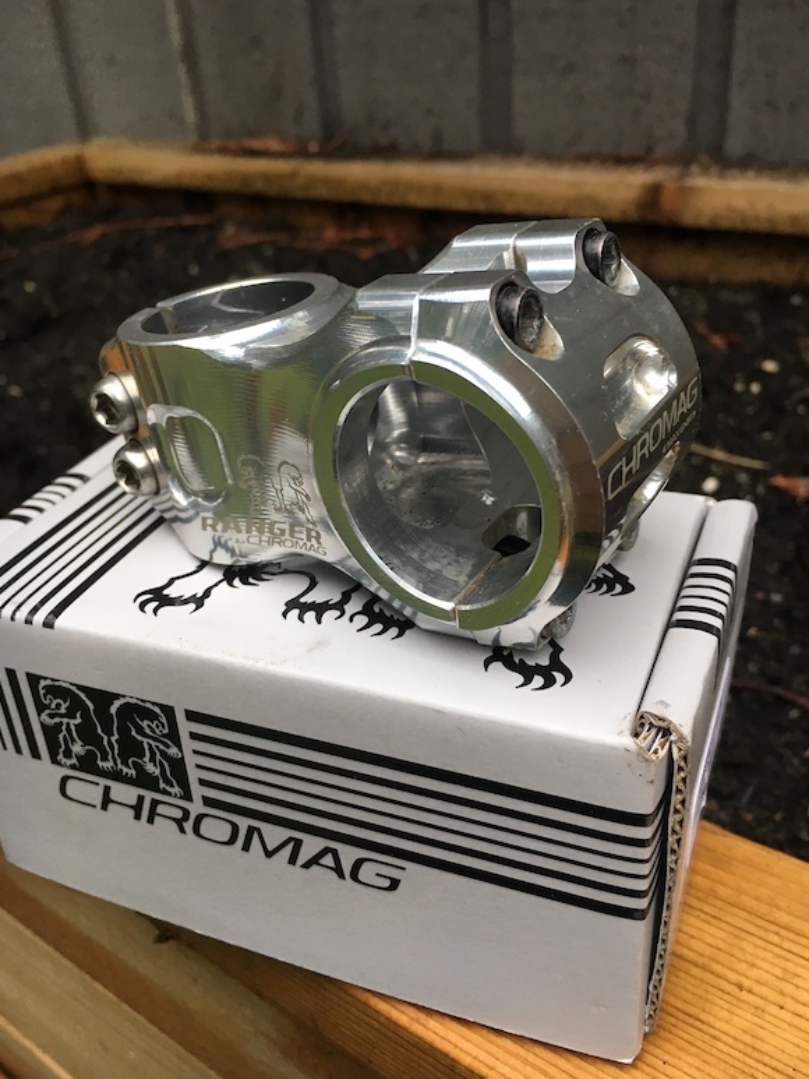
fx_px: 935
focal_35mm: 30
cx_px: 396
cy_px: 539
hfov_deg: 46.8
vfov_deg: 60.0
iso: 32
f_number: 2.2
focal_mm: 4.15
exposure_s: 1/30
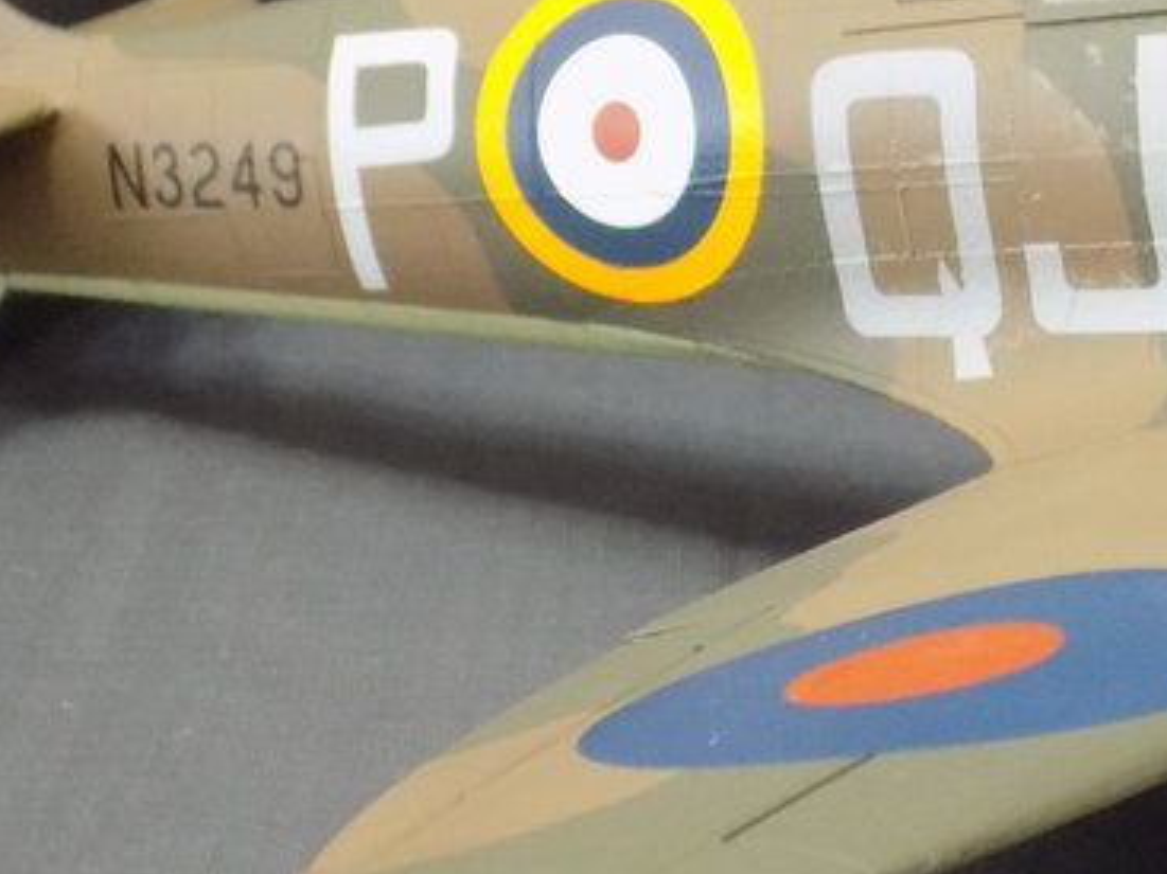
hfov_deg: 13.5
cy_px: 165
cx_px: 1091
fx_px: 4887
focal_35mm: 145
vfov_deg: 10.2
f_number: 3.9
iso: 400
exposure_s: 1/15
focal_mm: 9.3
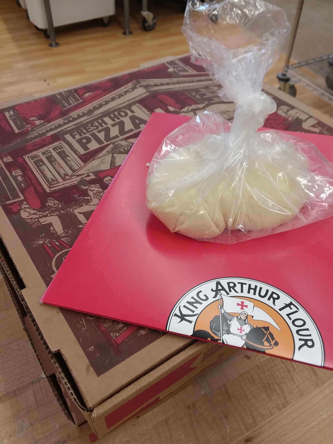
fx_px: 372
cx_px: 166
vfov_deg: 61.7
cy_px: 222
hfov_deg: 48.2
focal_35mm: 29
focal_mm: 2.47
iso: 40
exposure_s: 1/30
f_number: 1.9
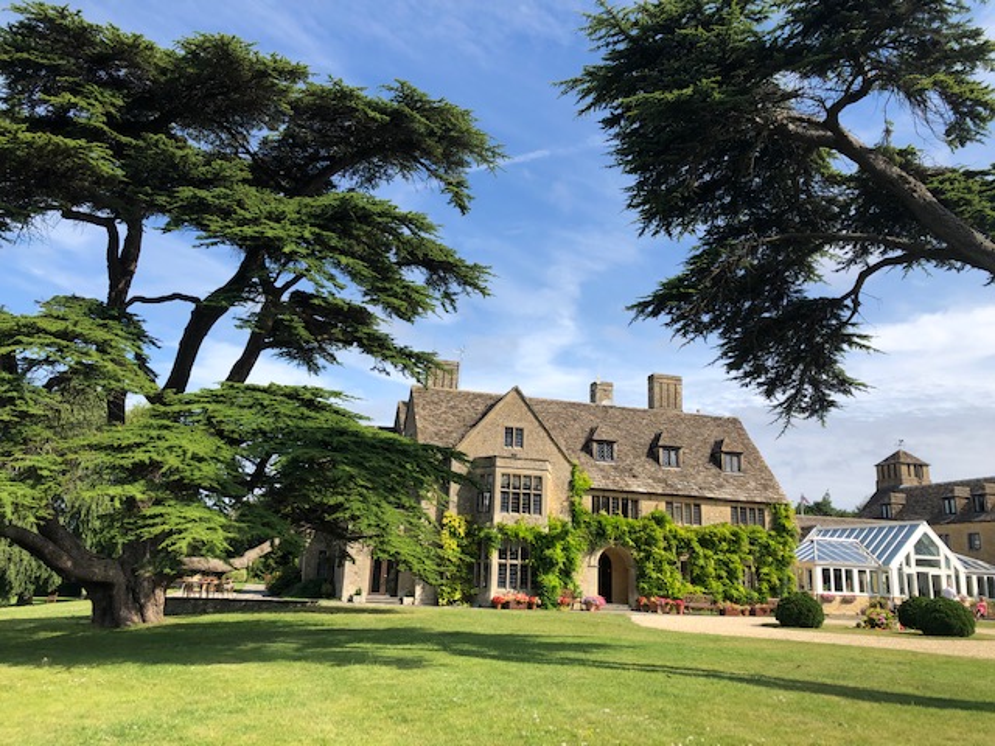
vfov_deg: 49.7
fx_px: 805
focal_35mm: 28
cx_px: 498
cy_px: 373
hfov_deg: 63.4
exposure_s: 1/1845
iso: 20
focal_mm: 3.99
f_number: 1.8
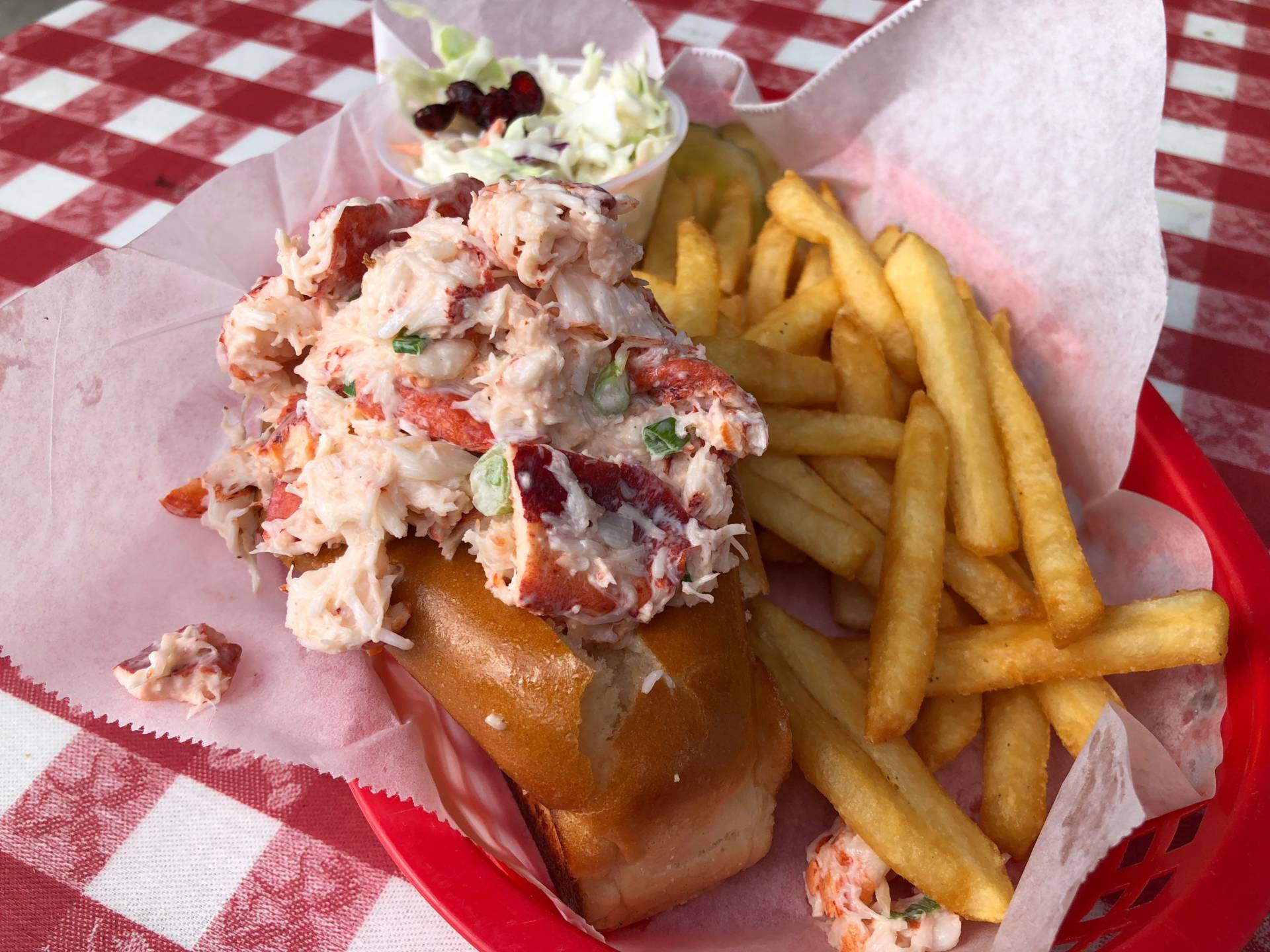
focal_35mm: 28
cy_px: 476
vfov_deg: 49.7
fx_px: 1027
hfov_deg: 63.4
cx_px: 635
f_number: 1.8
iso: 20
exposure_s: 1/899
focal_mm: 3.99
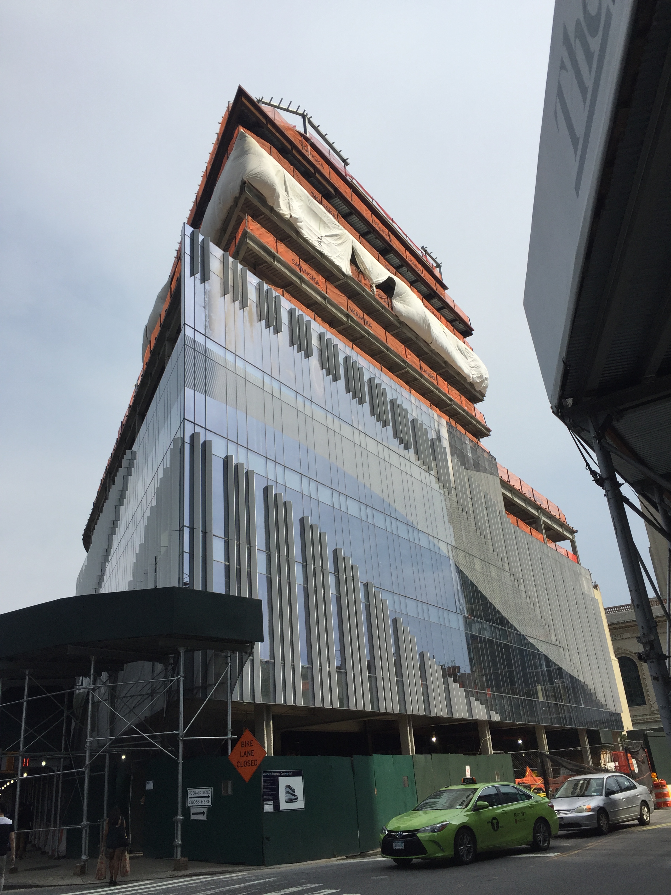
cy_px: 448
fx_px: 750
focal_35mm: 29
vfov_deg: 61.7
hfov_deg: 48.2
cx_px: 336
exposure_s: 1/3597
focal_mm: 4.15
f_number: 2.2
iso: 32
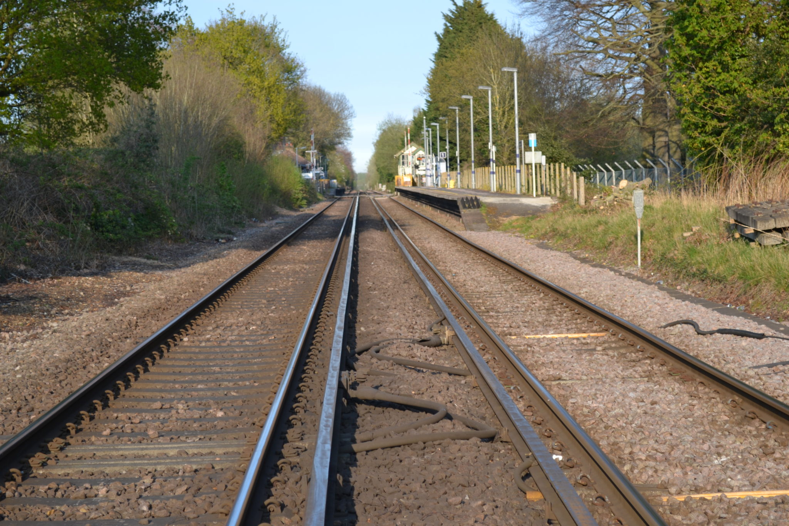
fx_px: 1808
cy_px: 263
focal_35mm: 82
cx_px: 394
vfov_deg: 16.6
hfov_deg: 24.6
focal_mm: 55
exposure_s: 1/160
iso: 100
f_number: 6.3
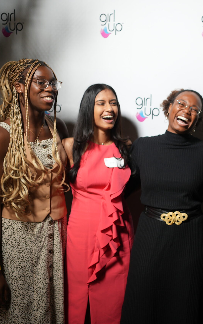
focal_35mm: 54
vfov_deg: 37.5
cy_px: 162
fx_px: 478
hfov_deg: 22.8
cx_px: 216
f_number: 2.8
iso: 250
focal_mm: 35
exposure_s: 1/80
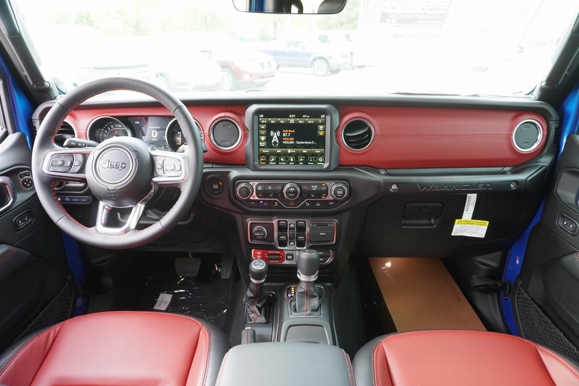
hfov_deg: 73.7
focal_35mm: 24
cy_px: 193
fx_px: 386
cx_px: 290
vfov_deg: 53.1
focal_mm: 16
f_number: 4
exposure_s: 1/60
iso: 400
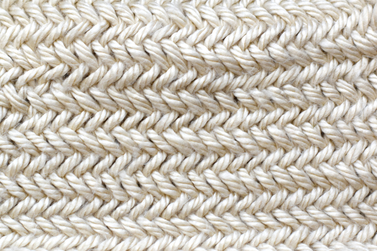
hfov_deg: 16.1
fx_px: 1335
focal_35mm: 128
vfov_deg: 10.8
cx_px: 188
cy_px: 126
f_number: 4
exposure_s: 1/250
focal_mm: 85
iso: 800
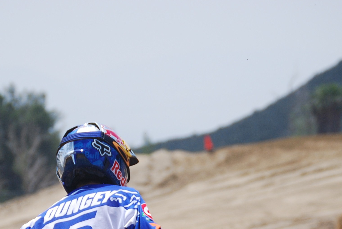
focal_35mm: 364
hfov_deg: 5.7
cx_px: 140
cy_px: 277
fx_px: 3465
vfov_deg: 3.8
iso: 160
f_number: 4.8
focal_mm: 95
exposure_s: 1/1000
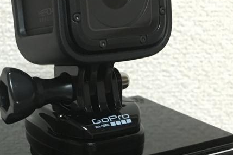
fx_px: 466
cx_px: 58
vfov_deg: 18.3
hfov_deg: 27.7
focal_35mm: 72
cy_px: 165
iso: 200
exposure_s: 1/30
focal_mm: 4.15
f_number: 2.2
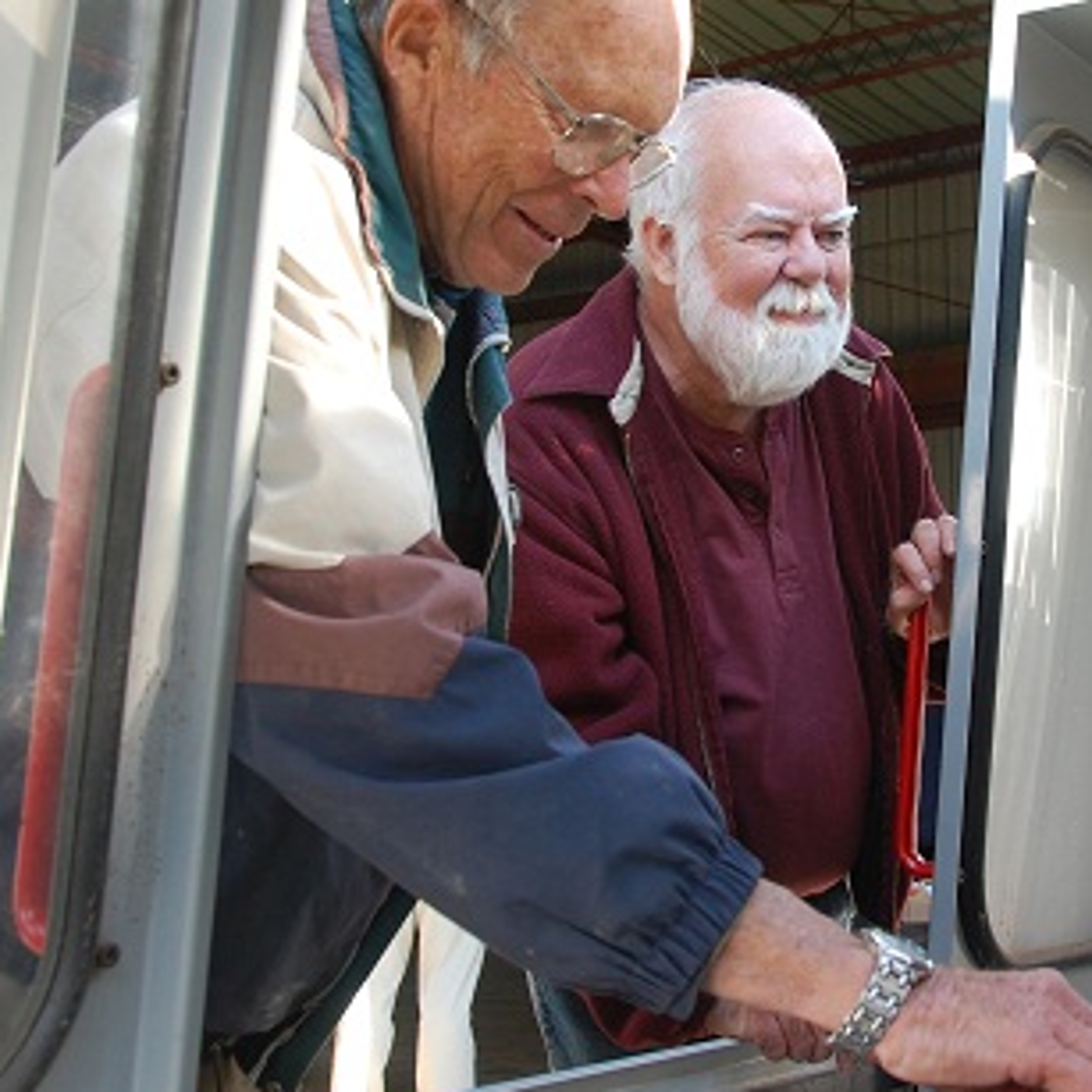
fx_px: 1963
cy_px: 427
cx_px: 811
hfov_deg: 30.6
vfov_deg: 31.0
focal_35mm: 55
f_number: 5.6
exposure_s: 1/125
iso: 400
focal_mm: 22
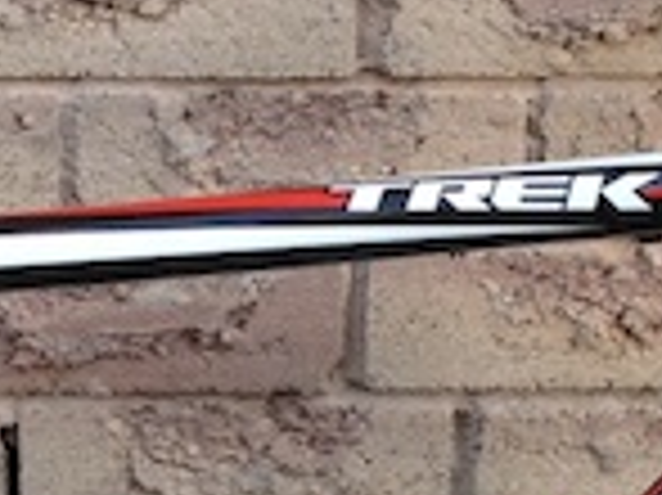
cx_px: 324
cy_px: 612
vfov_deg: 7.7
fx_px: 3650
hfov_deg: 10.4
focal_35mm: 191
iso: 64
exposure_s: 1/120
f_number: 2.4
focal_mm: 4.28
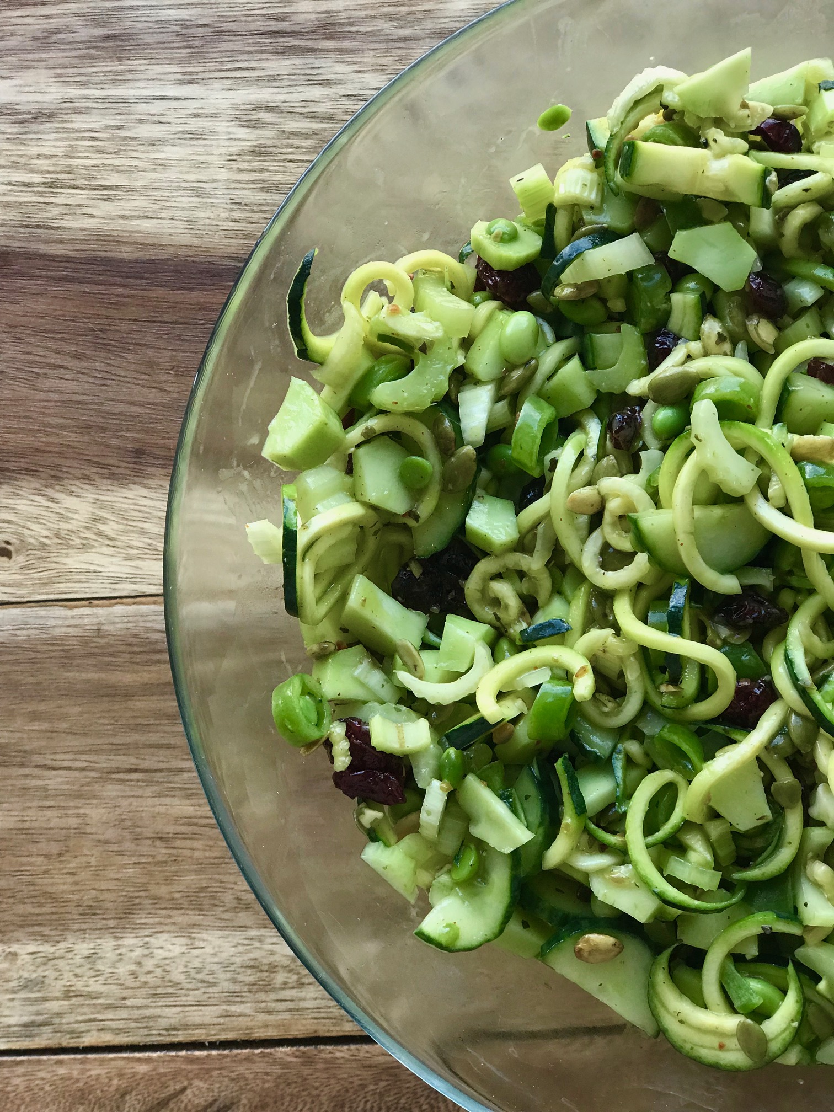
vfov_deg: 33.8
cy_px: 556
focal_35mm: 57
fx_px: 1831
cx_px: 417
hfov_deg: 25.7
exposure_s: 1/60
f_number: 2.8
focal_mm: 6.6
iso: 40
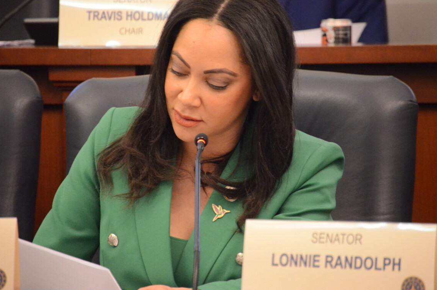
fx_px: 3144
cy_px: 151
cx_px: 215
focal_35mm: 260
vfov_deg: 5.3
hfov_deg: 8.0
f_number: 5.6
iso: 5000
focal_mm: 165
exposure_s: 1/60
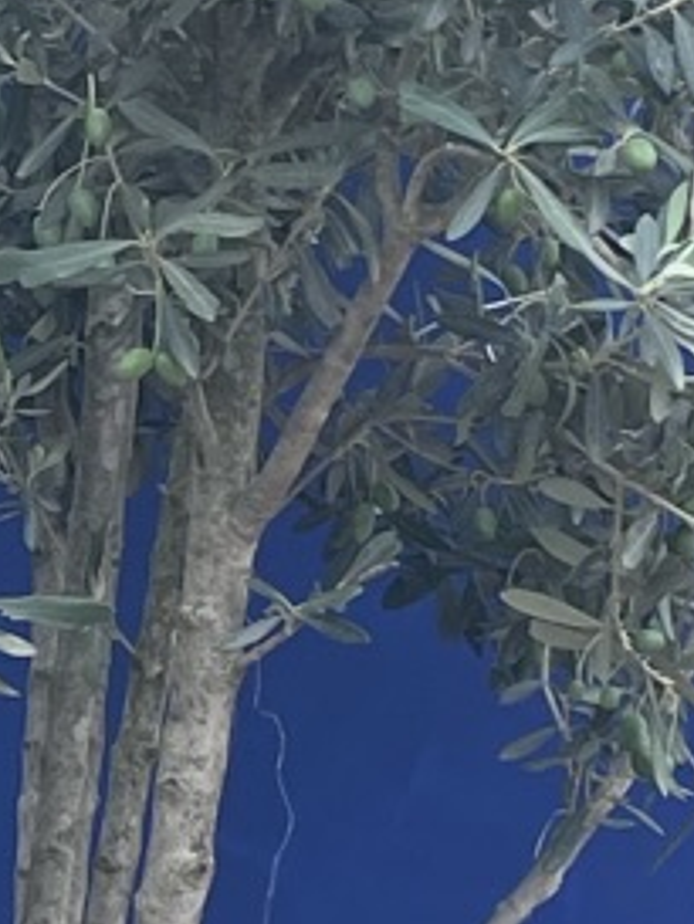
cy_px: 552
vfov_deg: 10.1
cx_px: -240
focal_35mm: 195
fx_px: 5209
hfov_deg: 7.5
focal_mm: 4.2
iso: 32
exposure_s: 1/602
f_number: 1.6
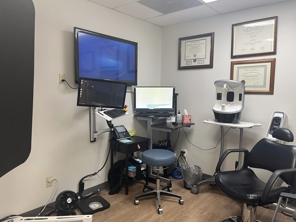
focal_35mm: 26
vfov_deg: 53.1
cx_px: 148
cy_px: 111
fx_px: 222
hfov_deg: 67.3
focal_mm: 5.1
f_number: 1.6
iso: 125
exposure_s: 1/60
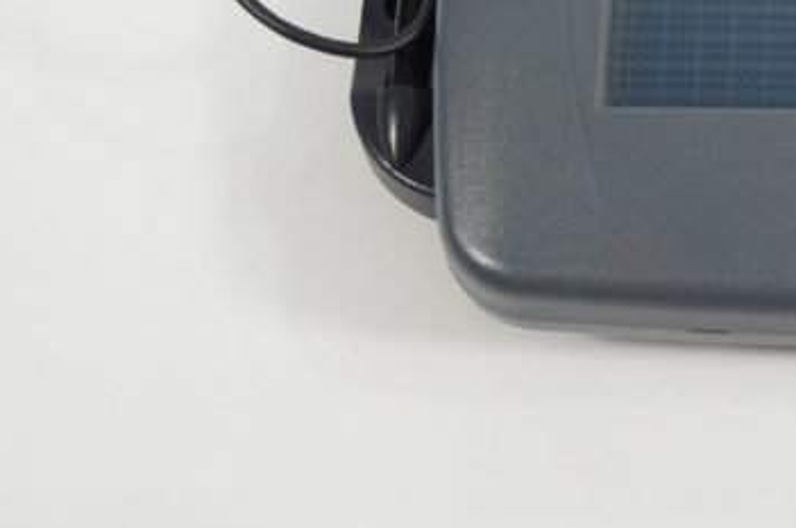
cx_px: 884
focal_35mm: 109
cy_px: -157
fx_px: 2417
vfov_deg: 12.1
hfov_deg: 18.0
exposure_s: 1/160
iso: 1250
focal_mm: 25
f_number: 4.5
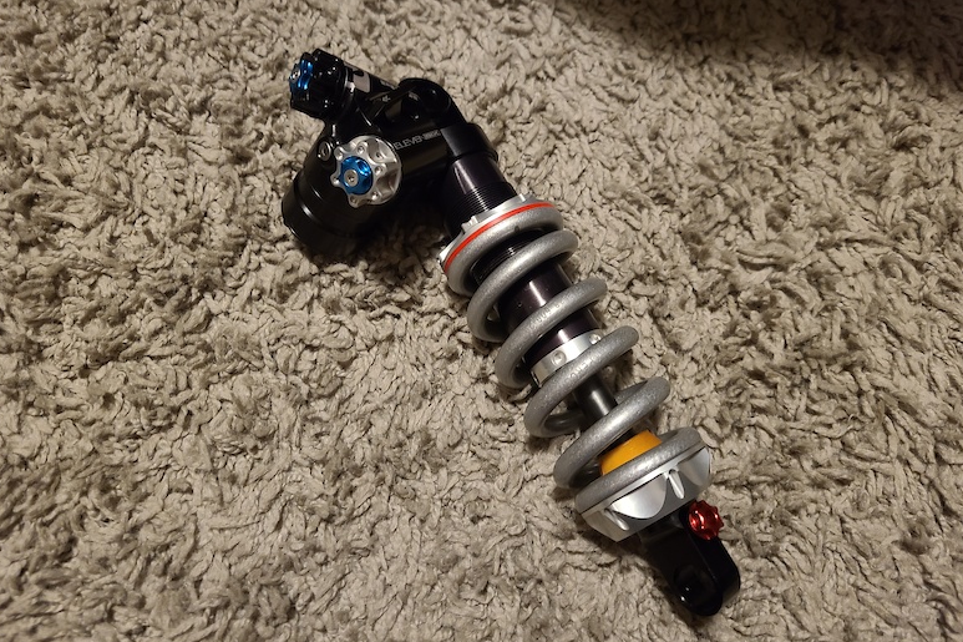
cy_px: 309
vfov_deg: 46.4
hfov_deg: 65.5
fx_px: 749
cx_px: 482
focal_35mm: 28
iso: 500
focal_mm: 5.4
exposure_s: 1/24
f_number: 1.8
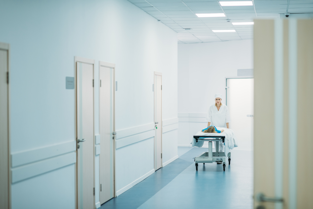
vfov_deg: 16.1
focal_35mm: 85
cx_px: 156
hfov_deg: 23.9
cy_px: 104
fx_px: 739
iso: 500
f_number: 2.5
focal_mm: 85
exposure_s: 1/160
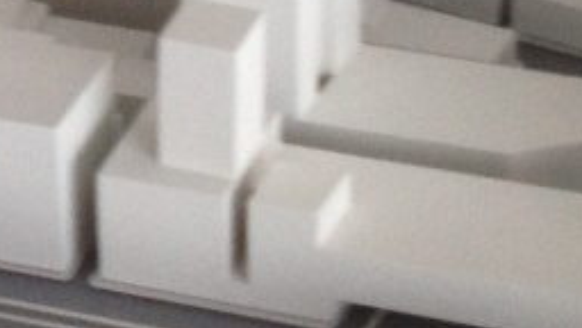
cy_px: -132
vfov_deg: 5.0
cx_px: -607
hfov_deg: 8.4
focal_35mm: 243
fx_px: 3750
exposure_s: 1/120
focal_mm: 4.28
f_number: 2.4
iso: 80
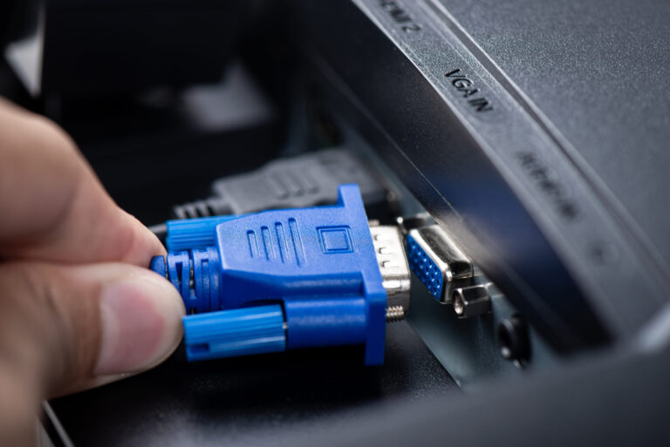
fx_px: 1955
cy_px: 224
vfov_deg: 13.1
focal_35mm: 105
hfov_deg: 19.4
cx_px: 335
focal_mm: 105
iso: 200
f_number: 5
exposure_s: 1/50
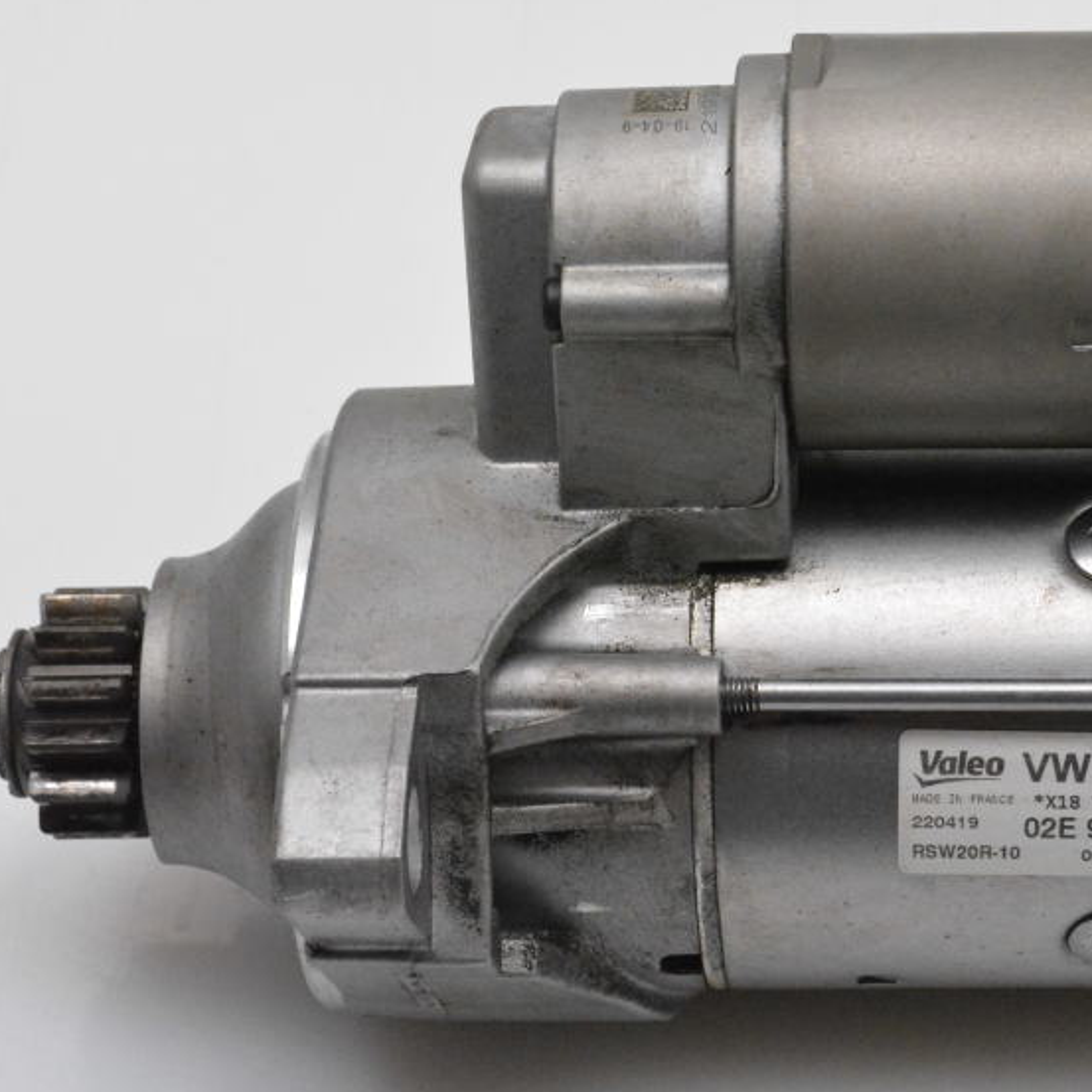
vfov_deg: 13.4
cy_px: 519
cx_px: 906
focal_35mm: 130
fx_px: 4632
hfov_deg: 13.4
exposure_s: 1/640
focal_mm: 55
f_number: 10
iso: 6400
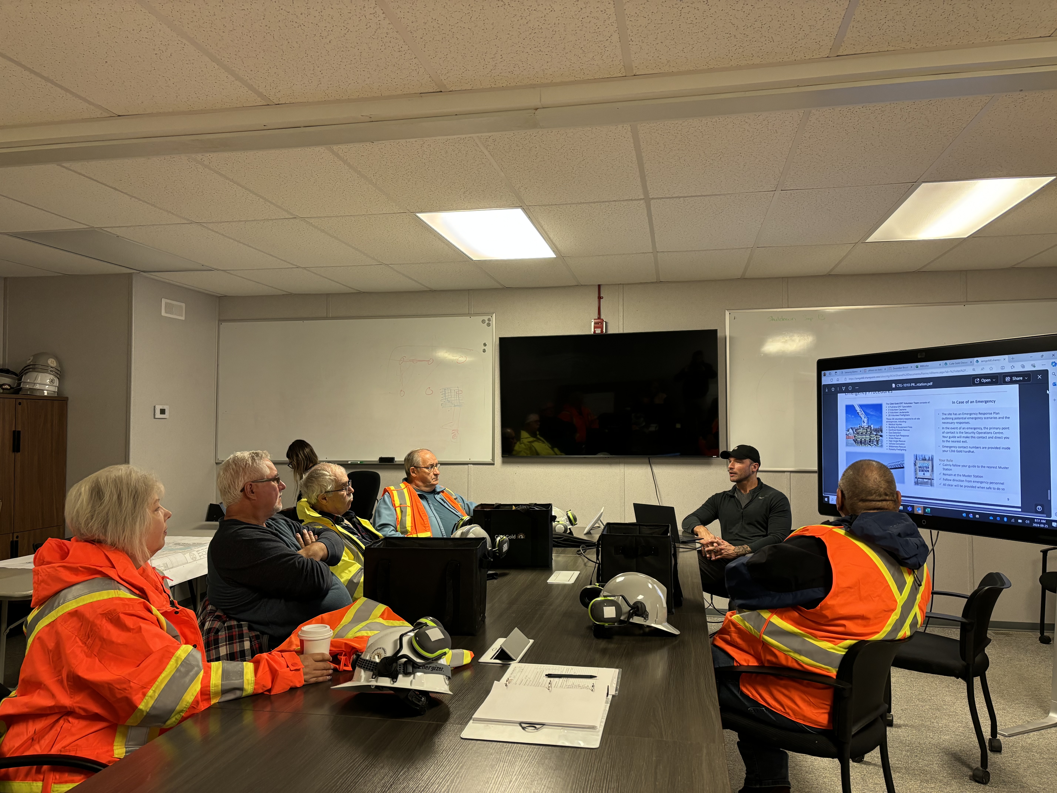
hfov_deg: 67.3
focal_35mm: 26
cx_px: 528
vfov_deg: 53.1
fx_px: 794
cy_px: 396
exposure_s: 1/60
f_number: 1.6
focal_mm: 5.96
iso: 200
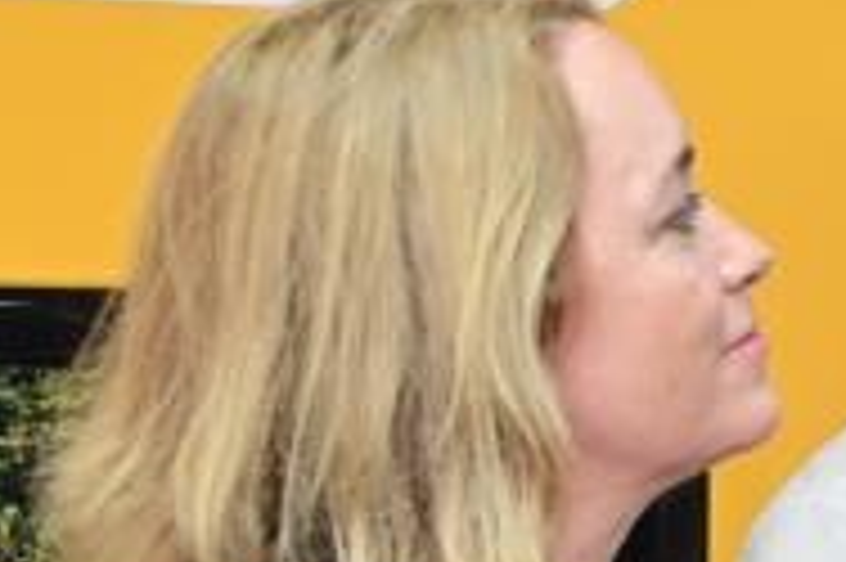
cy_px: 497
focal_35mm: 261
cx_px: 2192
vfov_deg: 5.2
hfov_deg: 7.3
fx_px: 6128
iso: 1250
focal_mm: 48
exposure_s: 1/200
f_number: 5.6
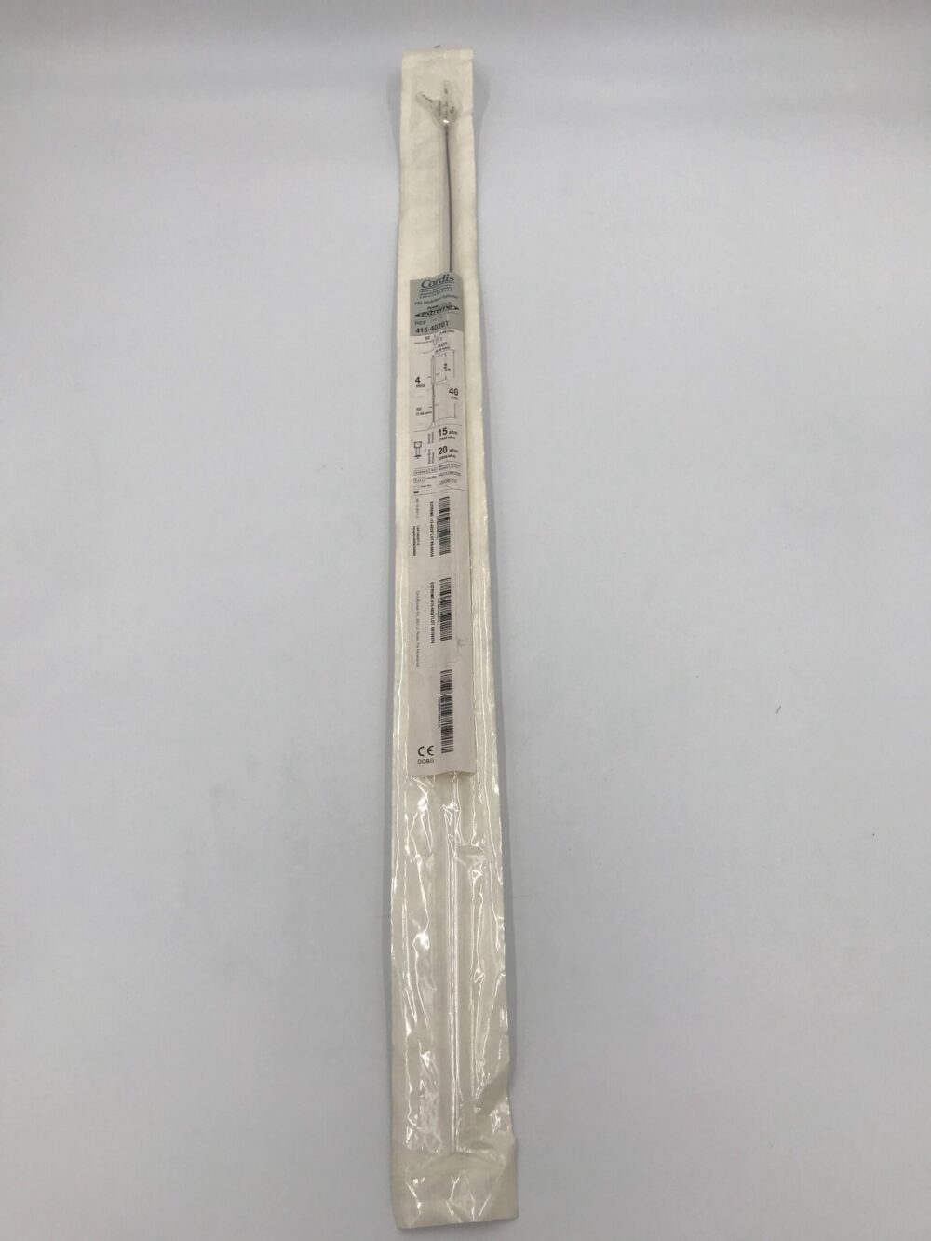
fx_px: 1004
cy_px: 620
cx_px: 466
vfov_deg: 63.4
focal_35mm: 28
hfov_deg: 49.8
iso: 20
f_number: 1.8
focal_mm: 3.99
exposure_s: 1/337
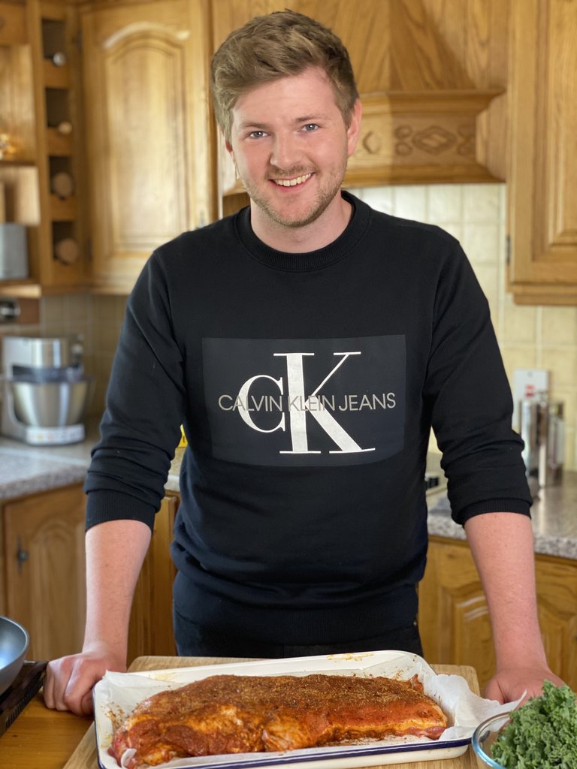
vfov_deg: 36.8
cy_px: 384
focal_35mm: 52
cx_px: 288
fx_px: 1156
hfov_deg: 28.0
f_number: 2
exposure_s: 1/100
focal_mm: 6
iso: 125
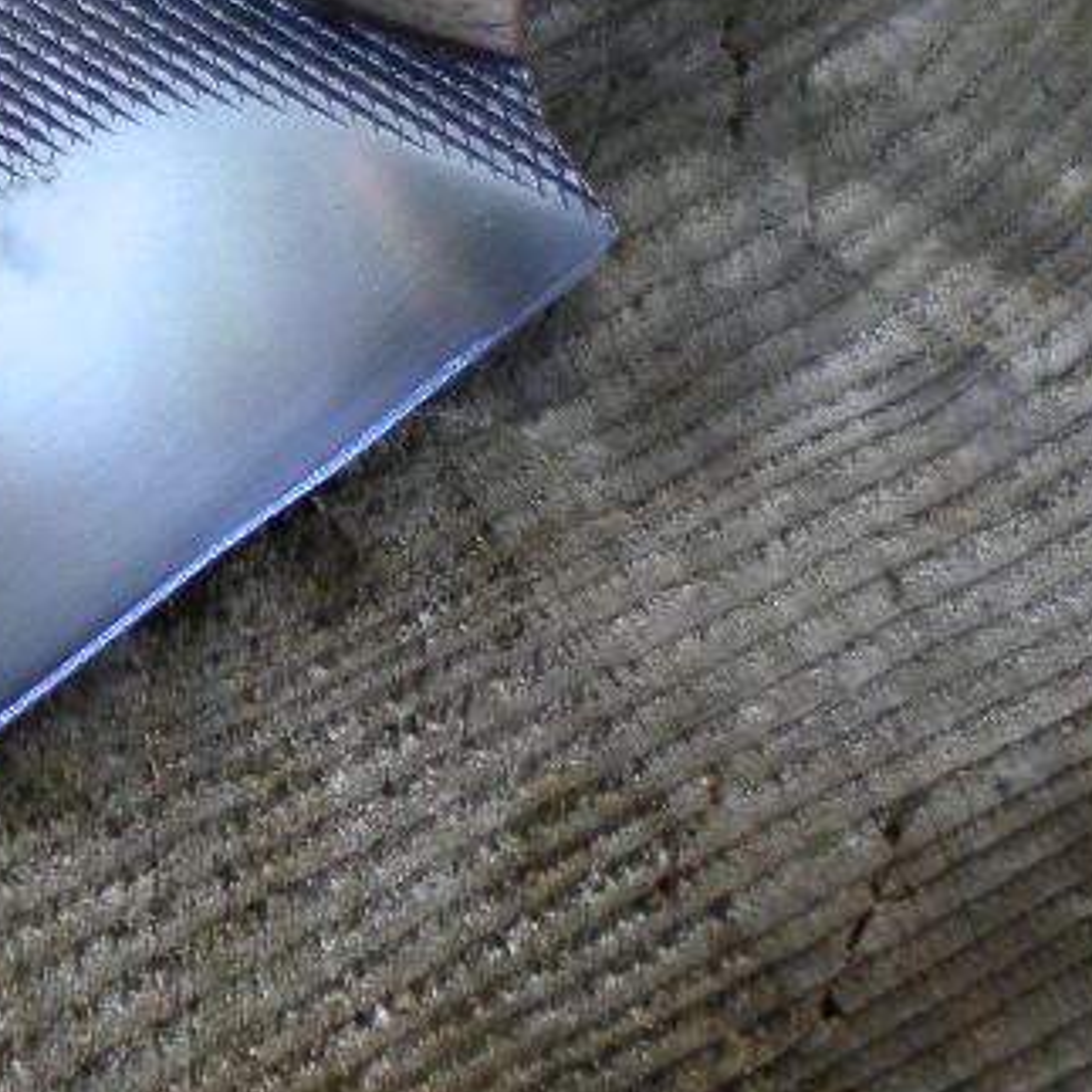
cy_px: 237
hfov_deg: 17.4
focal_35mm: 98
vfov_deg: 17.6
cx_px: 57
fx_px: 3498
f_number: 3.1
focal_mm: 6.3
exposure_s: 1/78.4
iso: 80
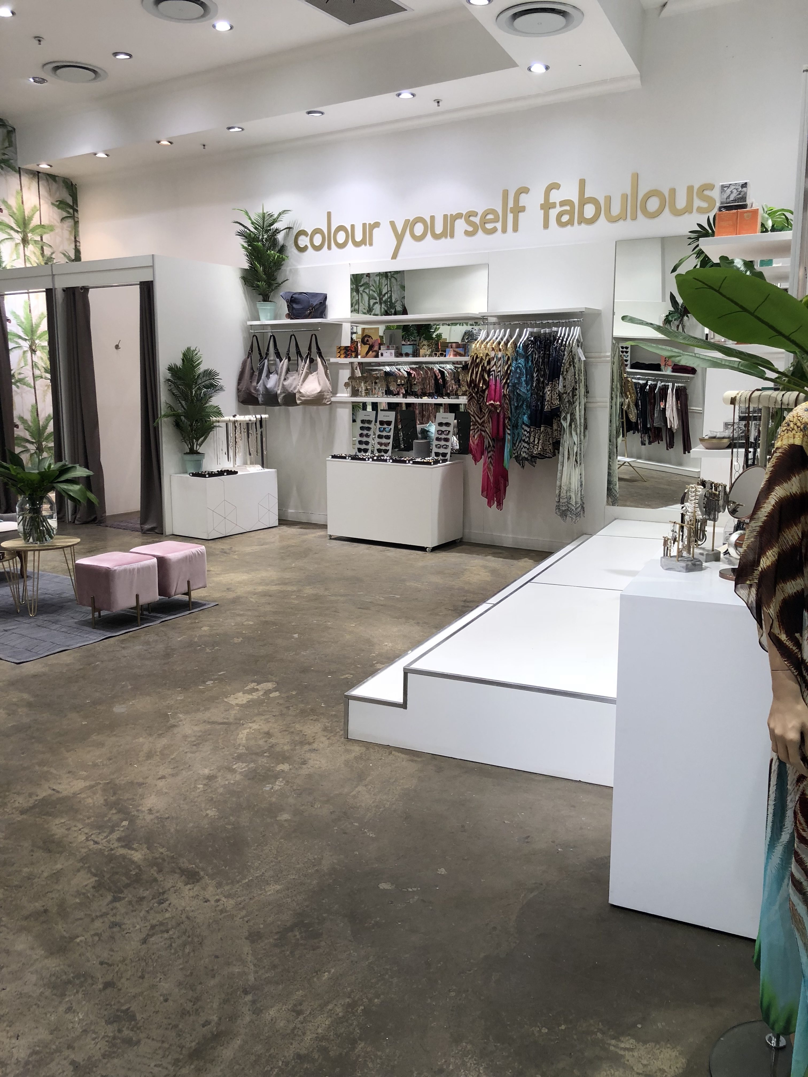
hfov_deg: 49.7
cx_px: 404
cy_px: 538
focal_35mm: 28
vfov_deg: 63.4
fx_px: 871
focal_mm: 4
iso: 25
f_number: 1.8
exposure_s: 1/33
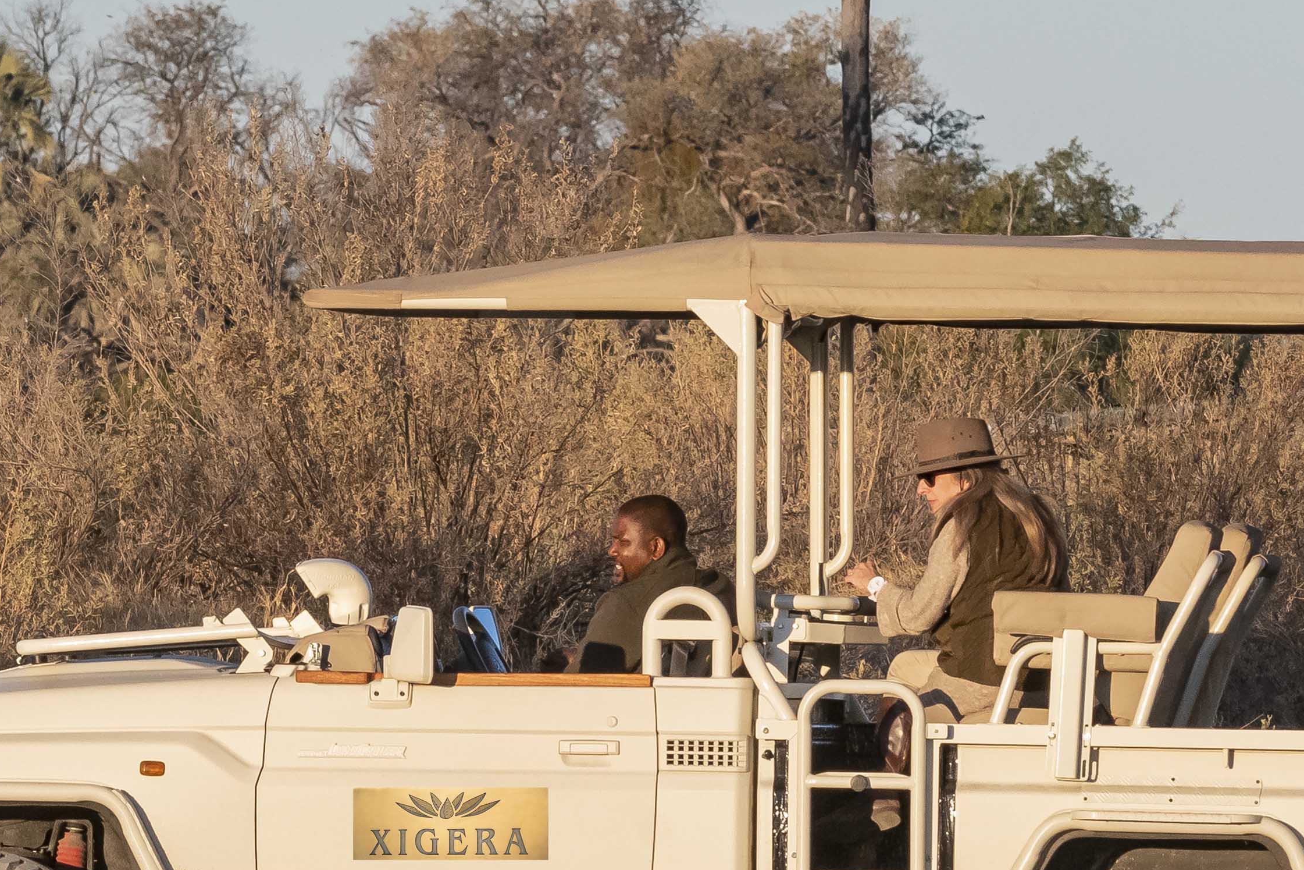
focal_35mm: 745
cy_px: 221
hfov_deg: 2.8
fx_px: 26985
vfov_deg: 1.8
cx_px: -212
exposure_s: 1/400
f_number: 11
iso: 800
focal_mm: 200
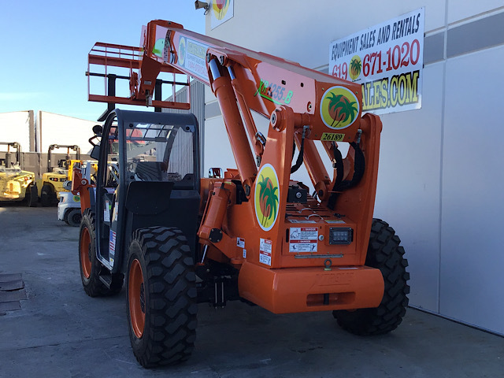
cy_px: 189
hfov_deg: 58.4
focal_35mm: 31
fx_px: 451
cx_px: 252
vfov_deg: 45.4
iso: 25
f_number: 2.4
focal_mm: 3.3
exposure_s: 1/348
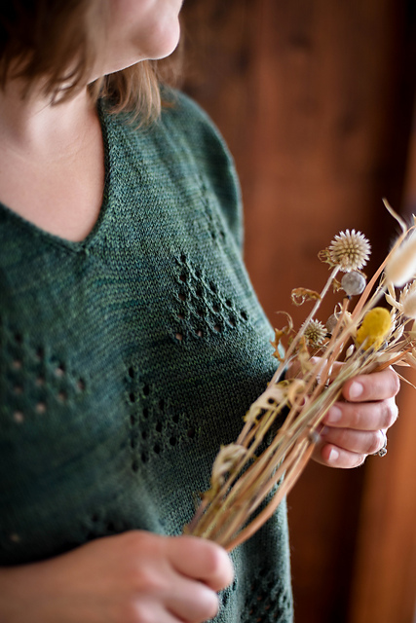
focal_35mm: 50
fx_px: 866
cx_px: 208
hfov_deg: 27.0
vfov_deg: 39.6
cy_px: 312
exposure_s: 1/400
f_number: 2
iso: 400
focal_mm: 50
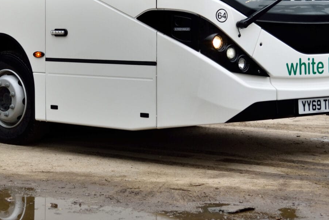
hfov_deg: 17.6
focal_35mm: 114
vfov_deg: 11.9
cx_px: 29
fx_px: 1042
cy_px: -6
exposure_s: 1/60
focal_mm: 40
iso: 500
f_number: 4
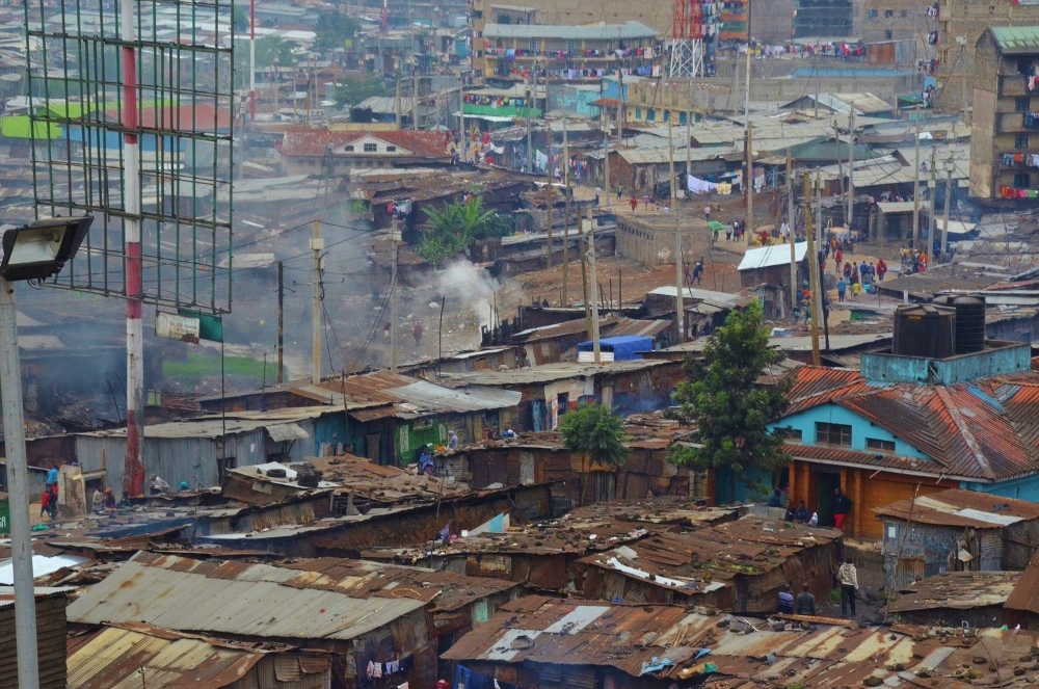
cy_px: 344
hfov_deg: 17.1
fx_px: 3457
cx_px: 520
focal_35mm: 120
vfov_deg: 11.4
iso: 1000
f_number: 14
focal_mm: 80
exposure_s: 1/160
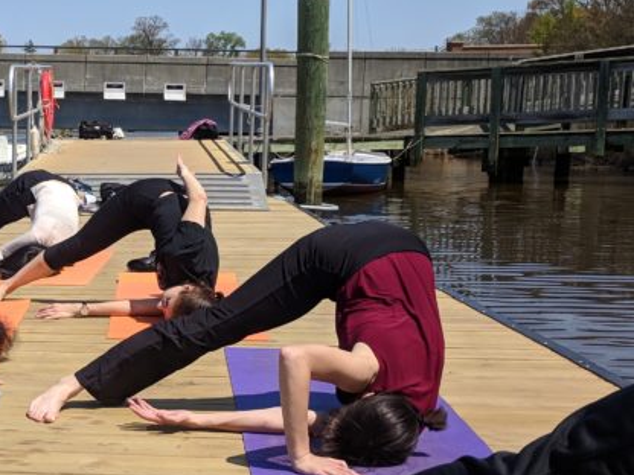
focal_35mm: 64
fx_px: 1172
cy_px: 311
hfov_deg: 28.3
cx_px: -12
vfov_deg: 22.8
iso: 50
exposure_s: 1/2217
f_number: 2
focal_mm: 4.67
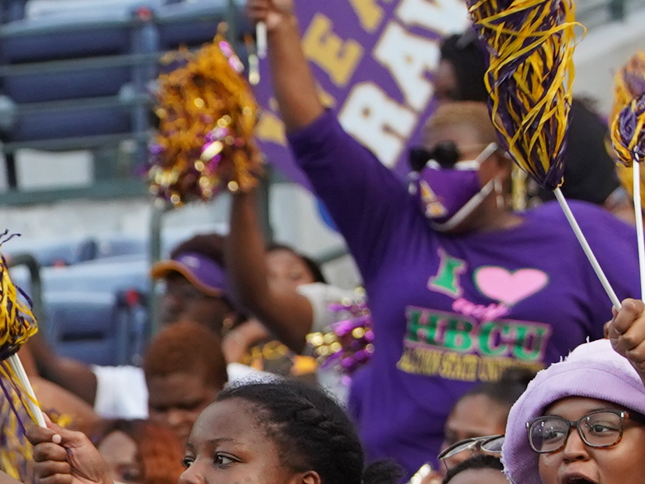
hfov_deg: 3.5
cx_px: -463
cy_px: 335
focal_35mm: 569
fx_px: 10600
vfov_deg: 2.6
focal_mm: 98
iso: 1000
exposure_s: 1/1000
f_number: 4
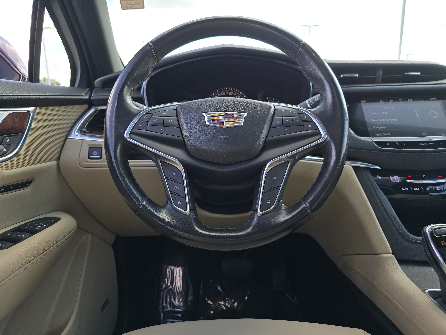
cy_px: 168
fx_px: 296
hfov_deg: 73.9
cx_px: 223
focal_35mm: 23
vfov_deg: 58.9
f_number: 1.7
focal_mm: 6.3
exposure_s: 1/180
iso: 20
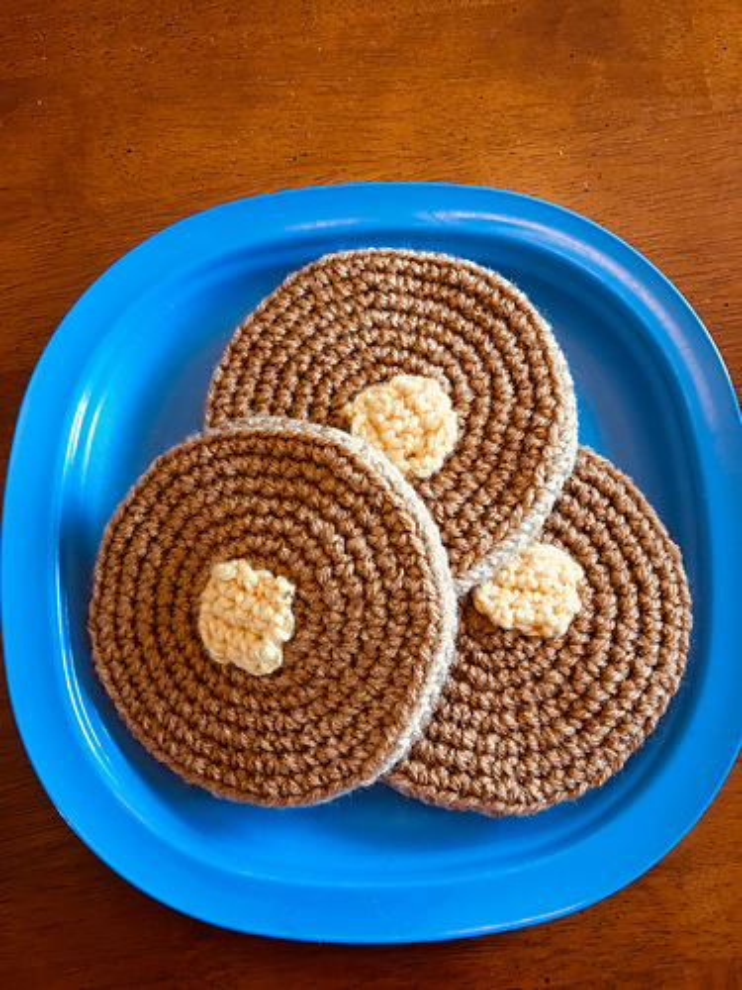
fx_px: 829
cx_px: 371
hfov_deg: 48.2
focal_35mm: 29
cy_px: 495
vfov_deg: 61.7
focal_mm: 4.15
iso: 100
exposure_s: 1/30
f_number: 2.2
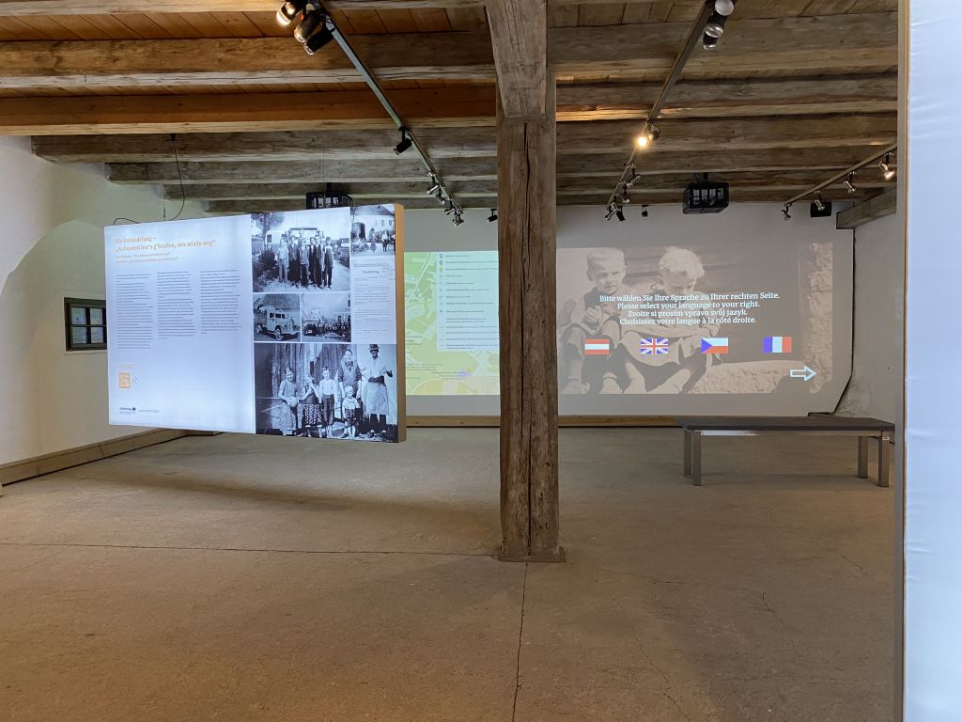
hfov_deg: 67.3
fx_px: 723
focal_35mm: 26
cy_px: 361
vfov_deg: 53.1
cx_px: 481
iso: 125
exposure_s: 1/50
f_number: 1.8
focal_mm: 4.25
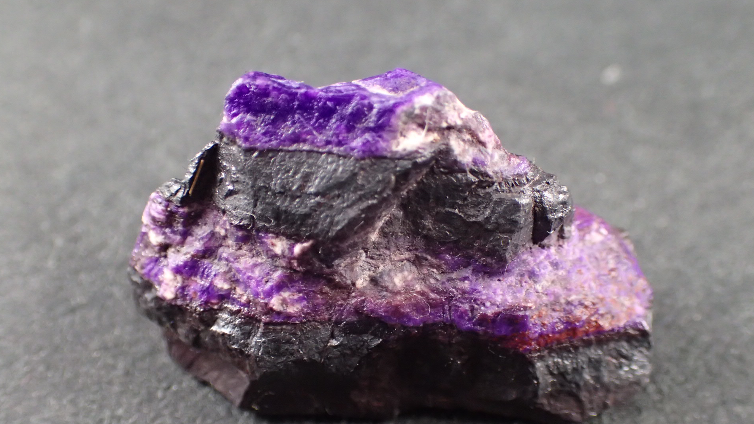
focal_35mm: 44
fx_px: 880
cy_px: 242
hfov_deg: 46.4
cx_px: 378
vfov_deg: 27.1
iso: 640
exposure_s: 1/160
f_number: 2.8
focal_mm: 7.34
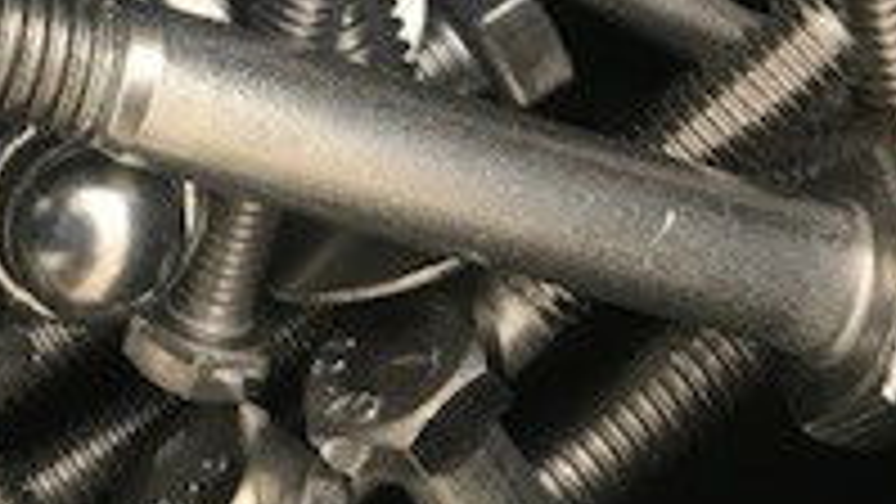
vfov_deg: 11.2
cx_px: 18
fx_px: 2329
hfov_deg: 21.1
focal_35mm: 98
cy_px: -513
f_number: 1.8
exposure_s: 1/20
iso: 40
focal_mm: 3.99
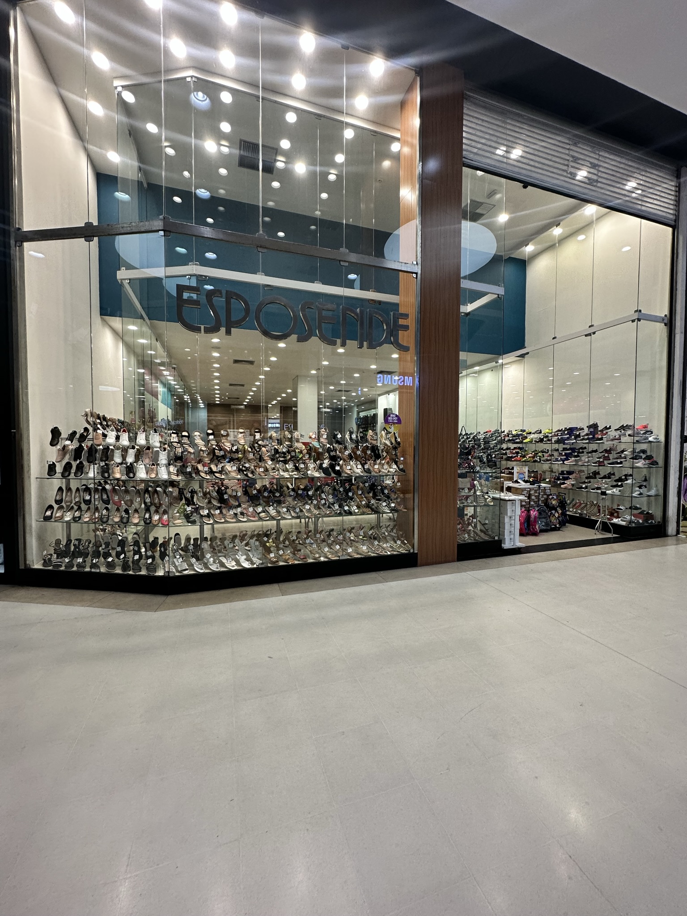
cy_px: 458
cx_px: 344
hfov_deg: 85.7
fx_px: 370
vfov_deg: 102.1
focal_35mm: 14
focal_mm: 2.22
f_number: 2.2
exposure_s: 1/120
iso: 160
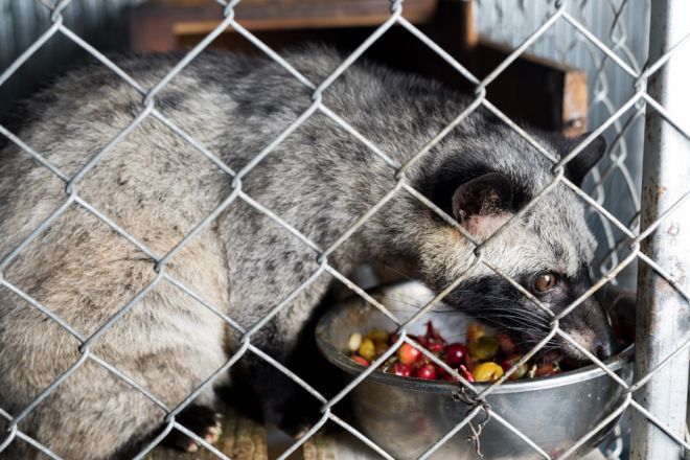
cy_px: 230
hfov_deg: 39.6
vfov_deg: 27.0
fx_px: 958
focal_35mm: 50
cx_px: 345
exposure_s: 1/160
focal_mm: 50
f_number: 4.5
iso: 200
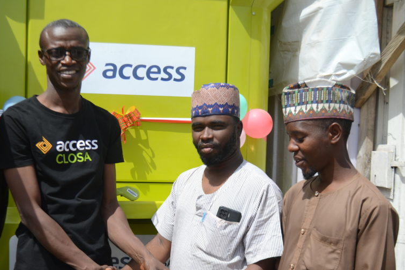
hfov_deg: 39.1
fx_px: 562
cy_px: 187
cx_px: 132
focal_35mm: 50
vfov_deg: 26.8
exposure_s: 1/1250
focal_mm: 24
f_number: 4
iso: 200
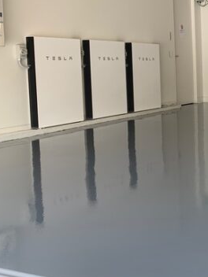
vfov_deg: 35.3
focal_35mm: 54
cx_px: 266
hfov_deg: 23.9
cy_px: 100
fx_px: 433
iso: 25
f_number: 1.8
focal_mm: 4.25
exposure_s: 1/215
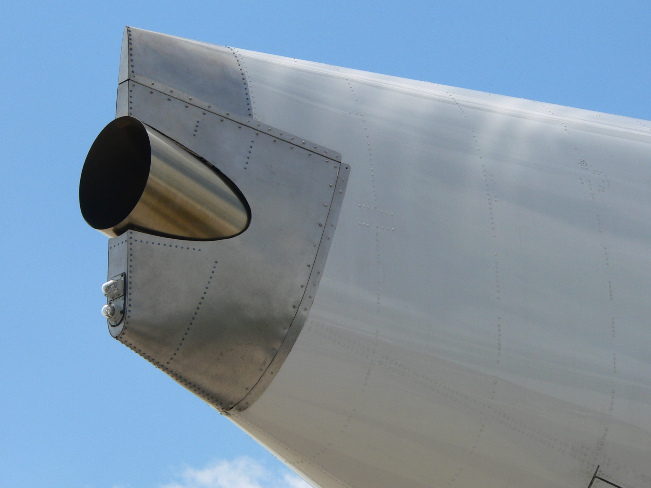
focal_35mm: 203
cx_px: 326
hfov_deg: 9.7
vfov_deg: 7.3
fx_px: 3818
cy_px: 244
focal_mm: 33.9
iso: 80
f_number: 5.6
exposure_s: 1/640
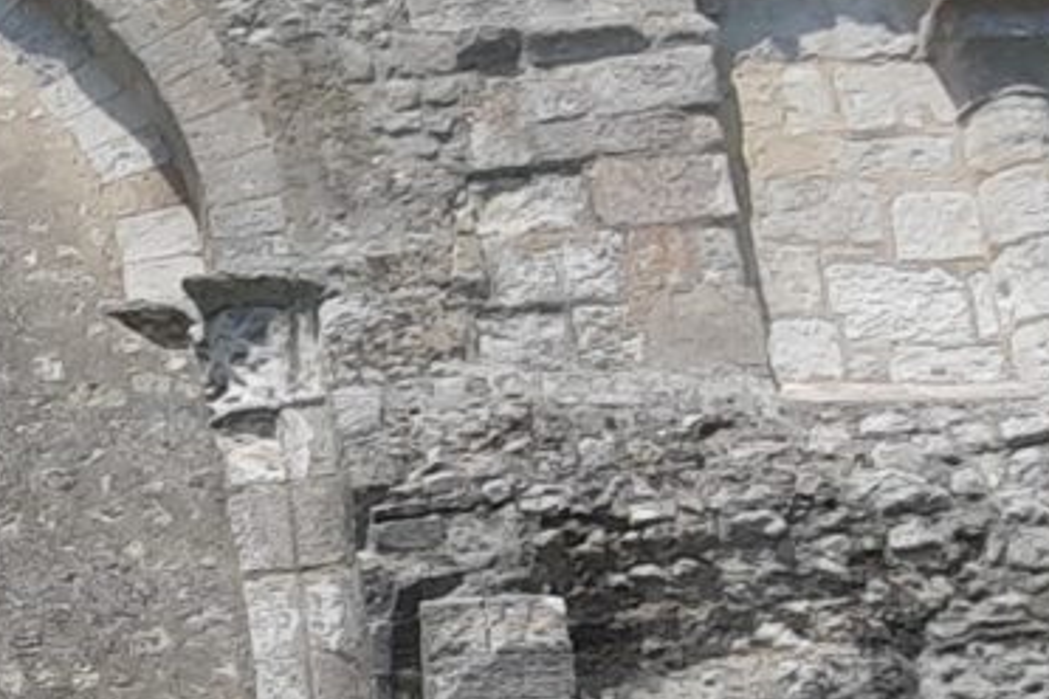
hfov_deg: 18.5
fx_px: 2710
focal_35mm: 93
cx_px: -671
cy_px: 631
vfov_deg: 14.6
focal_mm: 1.74
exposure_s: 1/1538
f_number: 2.2
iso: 40
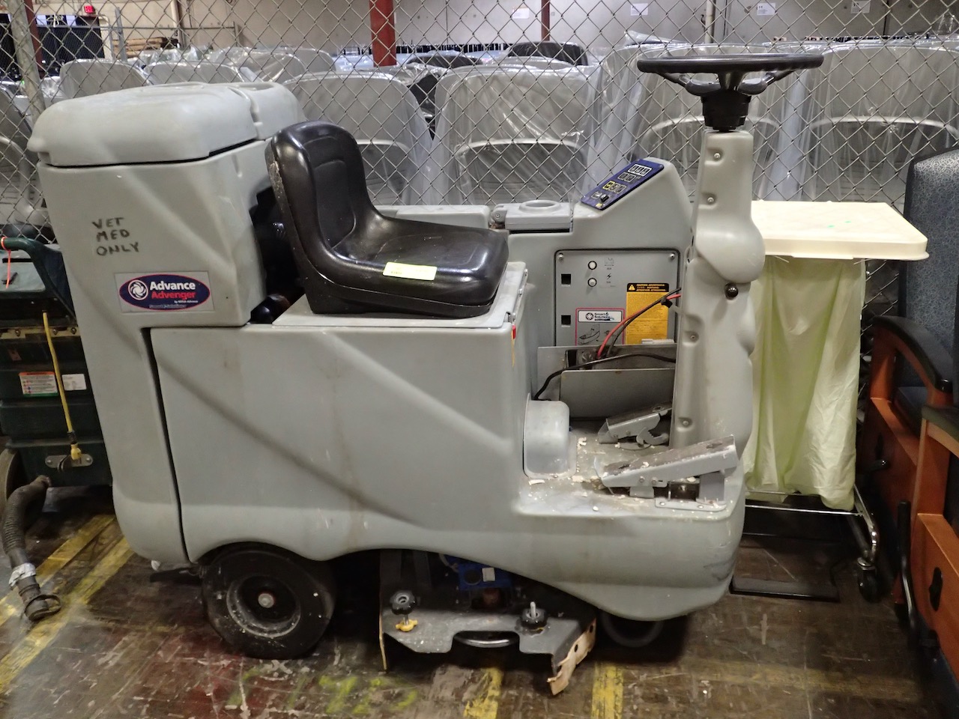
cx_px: 480
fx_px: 831
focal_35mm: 30
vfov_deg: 46.8
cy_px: 360
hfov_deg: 60.0
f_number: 2.3
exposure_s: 1/30
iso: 640
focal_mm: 5.5
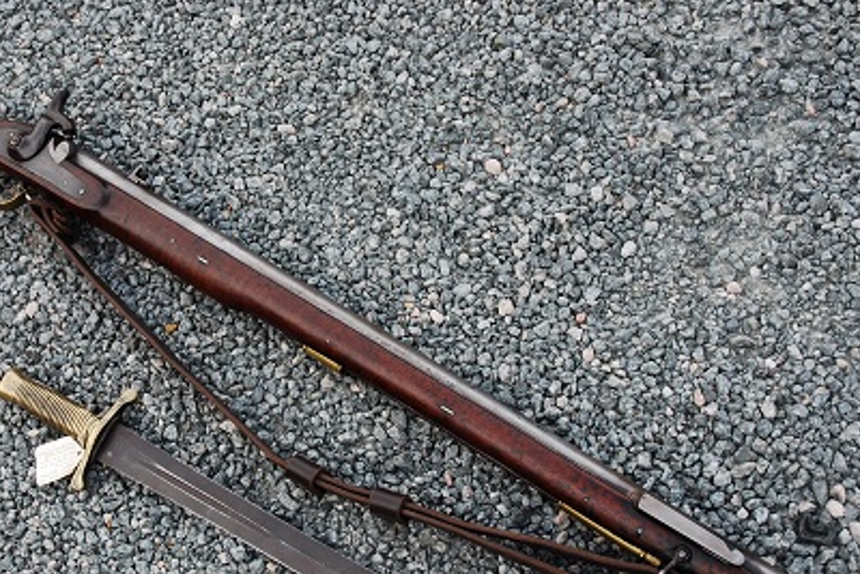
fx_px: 1290
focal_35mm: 54
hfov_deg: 36.4
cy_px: 394
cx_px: 280
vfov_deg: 24.9
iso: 200
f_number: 5.6
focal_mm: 24
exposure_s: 1/125
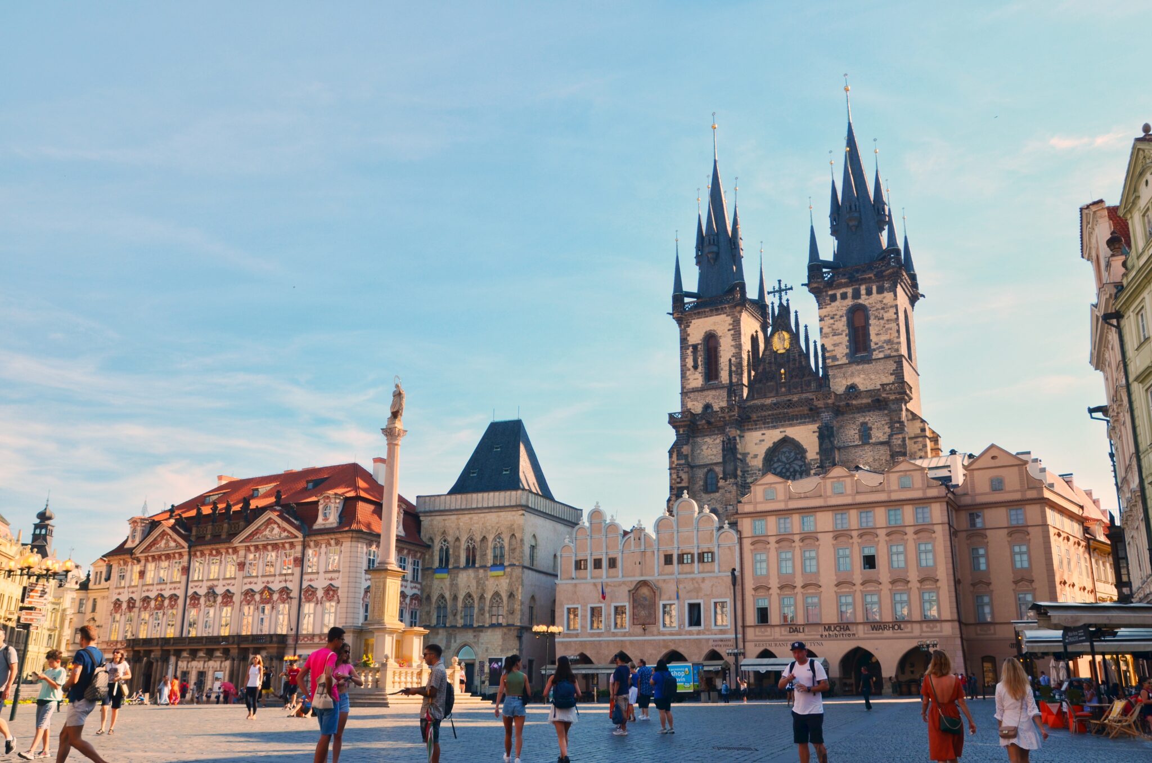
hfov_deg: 59.6
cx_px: 576
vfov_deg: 41.5
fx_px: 1006
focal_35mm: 32
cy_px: 382
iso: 125
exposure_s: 1/250
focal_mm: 21
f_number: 8
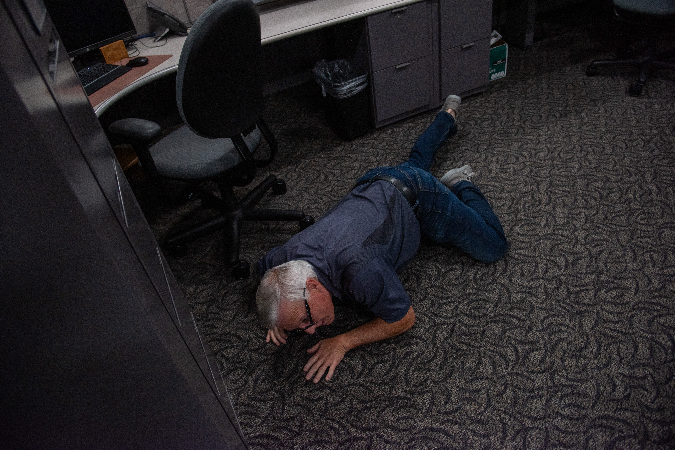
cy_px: 225
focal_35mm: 24
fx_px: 450
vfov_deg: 53.2
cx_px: 338
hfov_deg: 73.7
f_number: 4.5
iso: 640
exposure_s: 1/160
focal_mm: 24
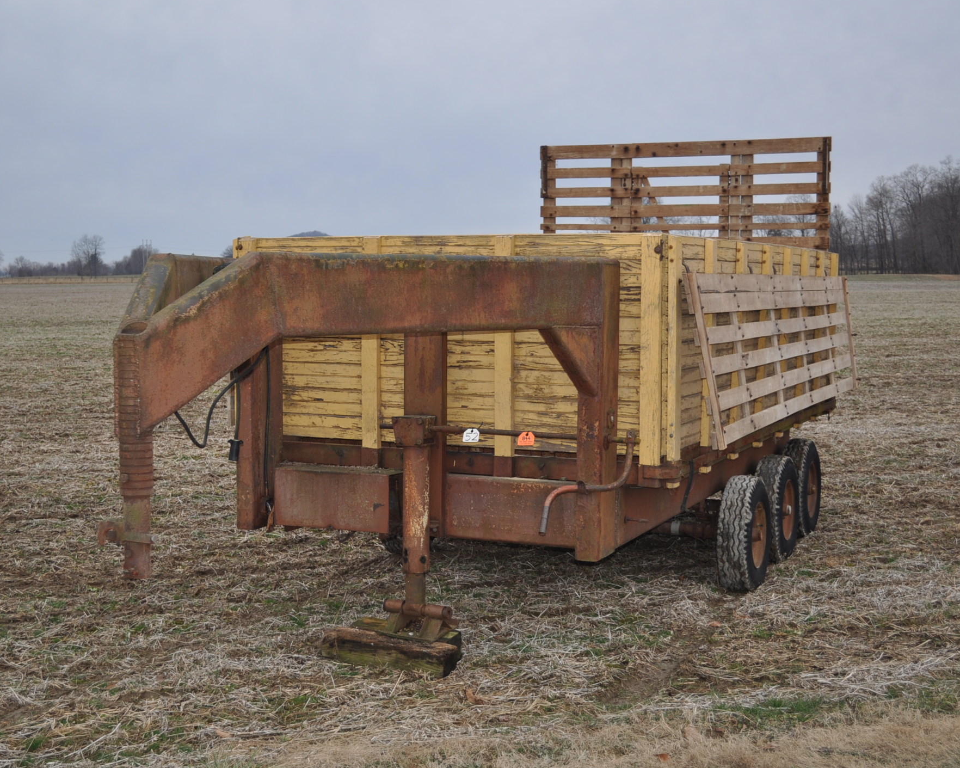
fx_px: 1408
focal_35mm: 50
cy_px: 384
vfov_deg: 30.5
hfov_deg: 37.6
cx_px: 440
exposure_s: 1/200
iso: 200
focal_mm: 29
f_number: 4.5
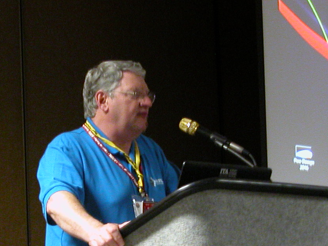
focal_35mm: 165
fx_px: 1563
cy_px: 232
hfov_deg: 12.0
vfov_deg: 8.9
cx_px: 109
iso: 364
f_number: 3.1
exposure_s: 1/4.4
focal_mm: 13.7
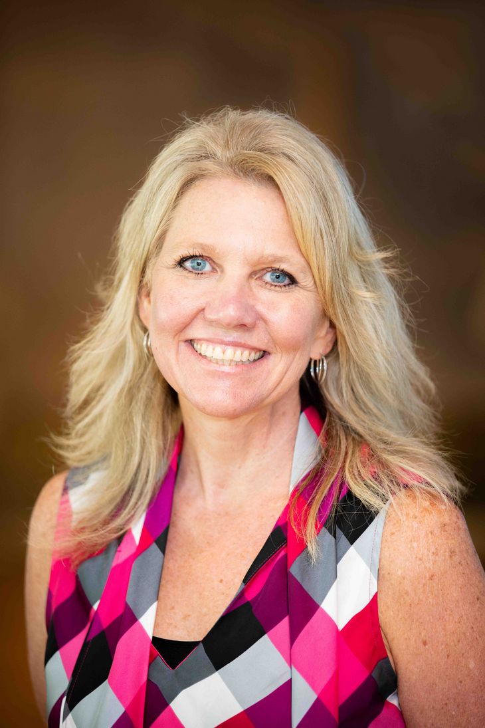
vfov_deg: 10.8
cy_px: 364
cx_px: 242
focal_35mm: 190
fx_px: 3839
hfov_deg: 7.2
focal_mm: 190
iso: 1000
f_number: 2.8
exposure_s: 1/60
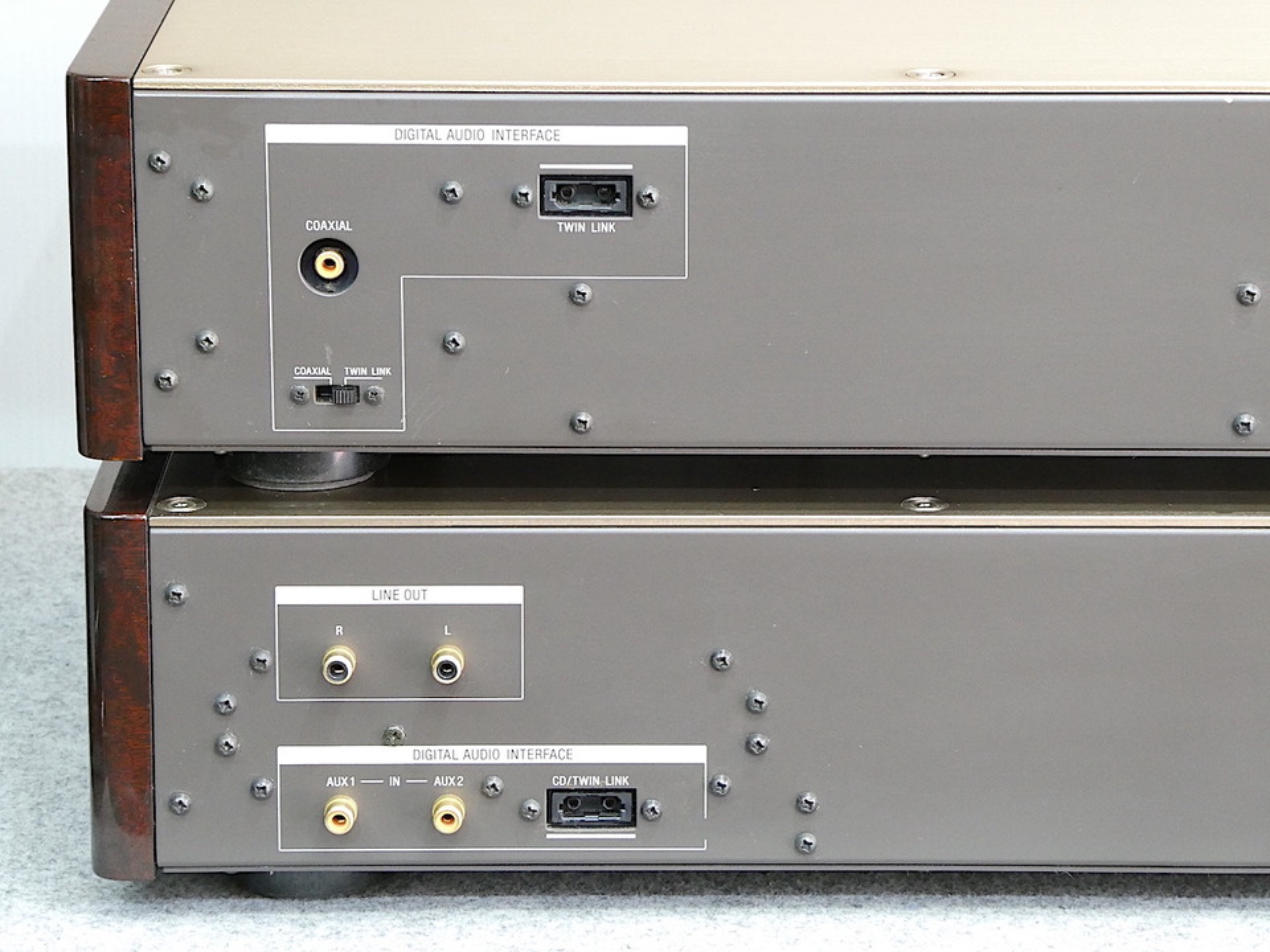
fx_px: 4953
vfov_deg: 11.0
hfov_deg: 14.6
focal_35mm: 135
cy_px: 476
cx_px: 635
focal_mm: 24.2
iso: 400
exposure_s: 1/5
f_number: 5.3
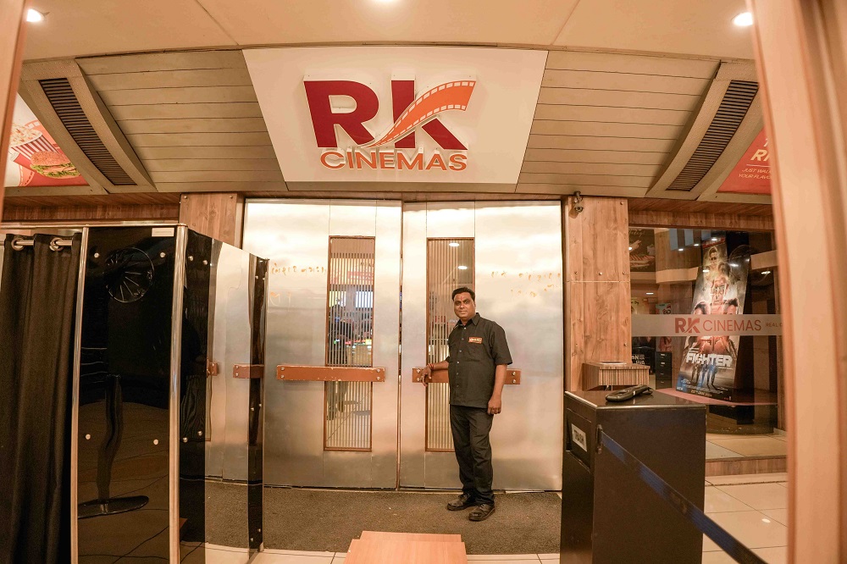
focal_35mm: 20
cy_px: 282
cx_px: 424
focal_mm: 20
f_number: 2.8
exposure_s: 1/100
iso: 1000
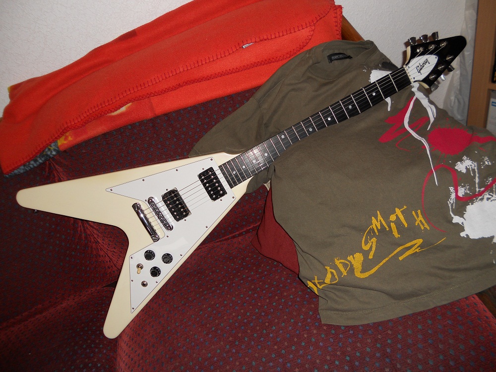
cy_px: 186
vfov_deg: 51.4
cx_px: 248
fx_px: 387
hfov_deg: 65.3
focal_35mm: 27
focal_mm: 4.9
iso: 80
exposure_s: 1/25
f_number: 3.2
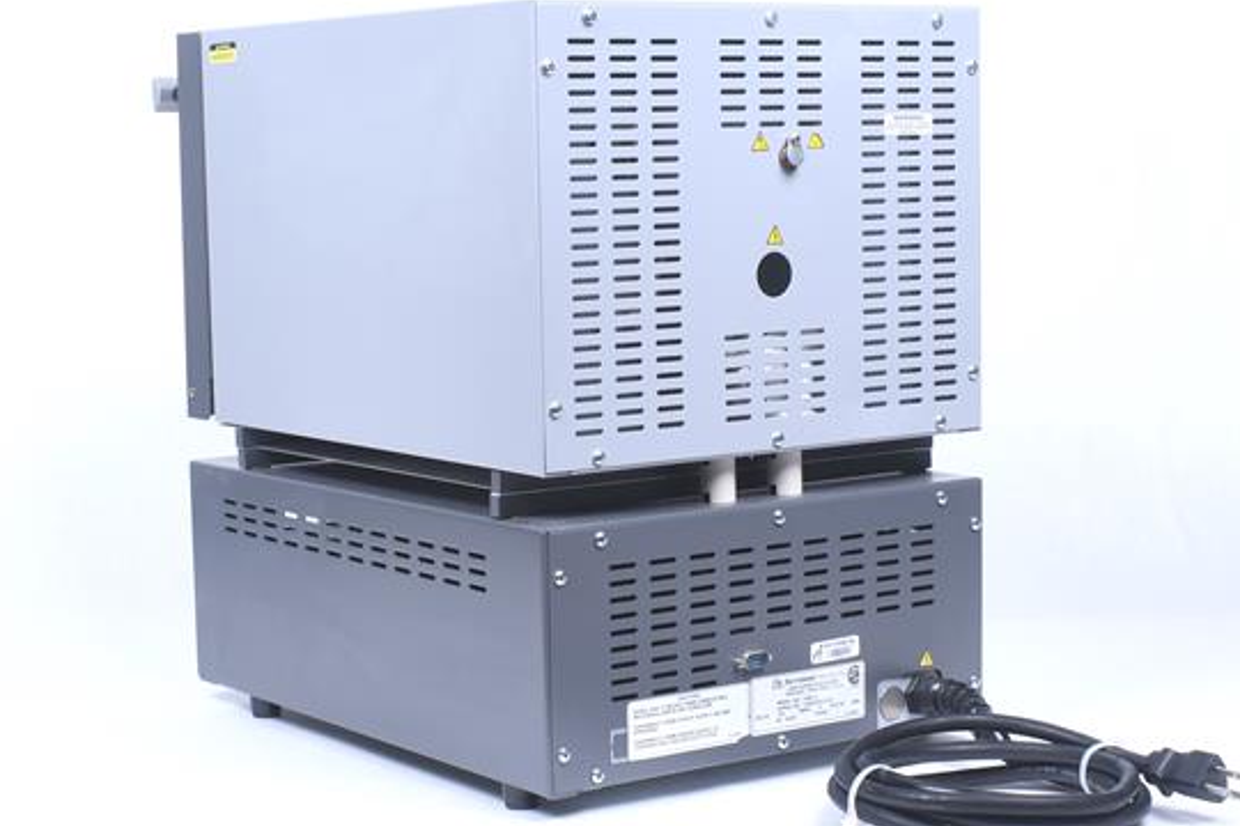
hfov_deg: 48.4
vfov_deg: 33.4
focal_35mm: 40
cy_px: 406
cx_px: 592
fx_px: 1378
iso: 200
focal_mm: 24
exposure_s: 1/200
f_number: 14
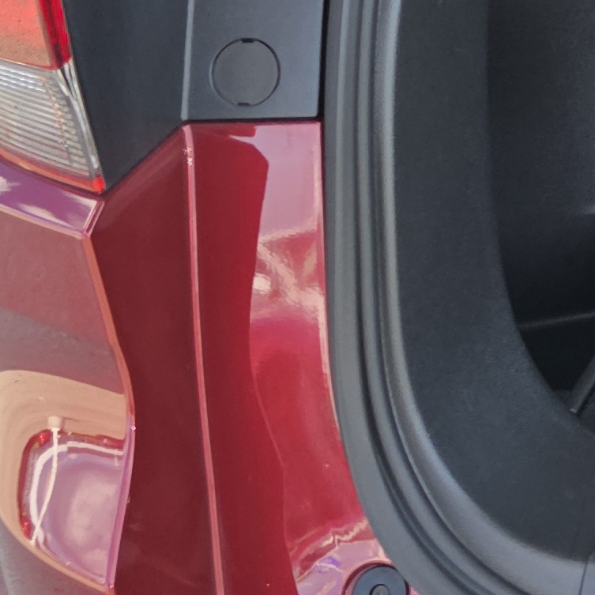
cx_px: 1425
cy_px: -134
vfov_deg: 15.5
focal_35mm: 108
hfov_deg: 12.6
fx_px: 2100
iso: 12
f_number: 1.7
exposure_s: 1/180
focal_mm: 6.3
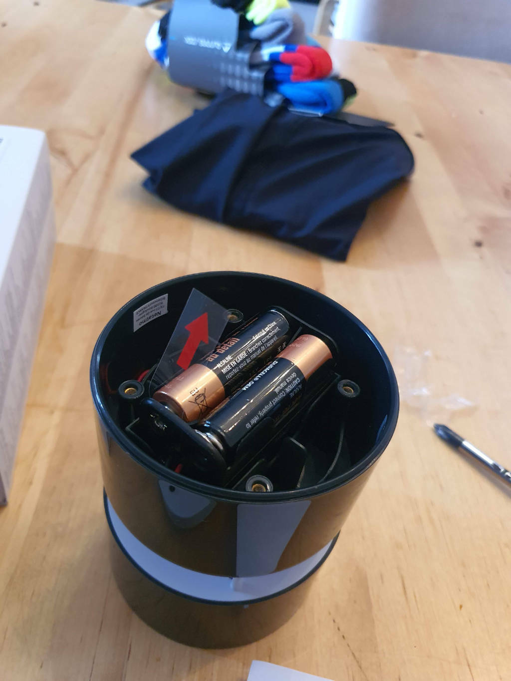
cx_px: 256
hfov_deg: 53.1
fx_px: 512
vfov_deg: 67.3
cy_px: 340
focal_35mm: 26
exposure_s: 1/50
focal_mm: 4.3
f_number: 1.5
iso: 500
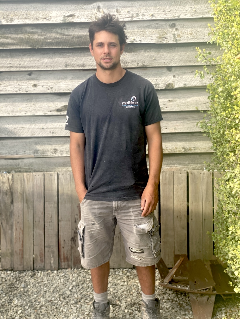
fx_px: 481
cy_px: 160
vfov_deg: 36.8
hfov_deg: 28.0
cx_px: 120
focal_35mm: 52
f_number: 2
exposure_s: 1/210
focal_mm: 6
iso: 20
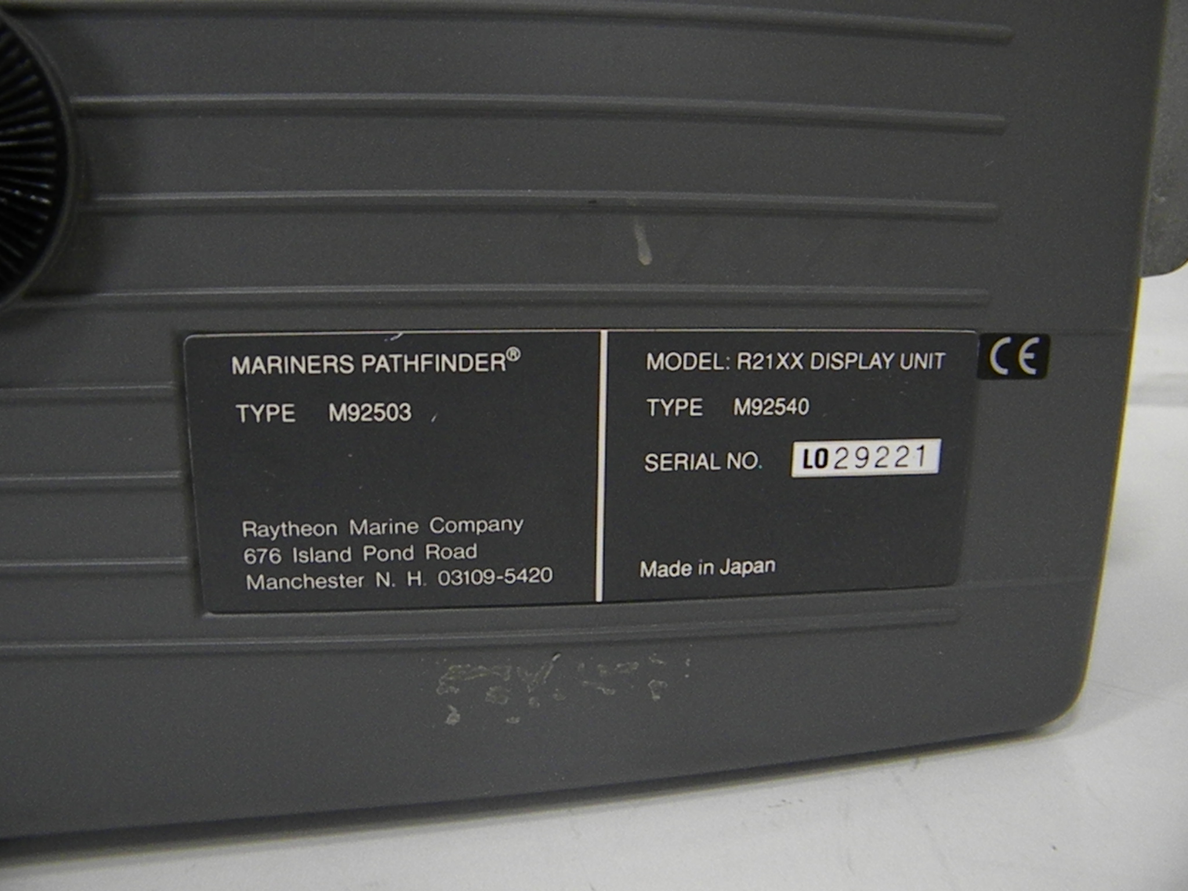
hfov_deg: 63.4
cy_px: 446
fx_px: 961
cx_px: 594
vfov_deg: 49.7
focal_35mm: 28
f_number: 3.5
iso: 720
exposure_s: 1/389
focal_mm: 5
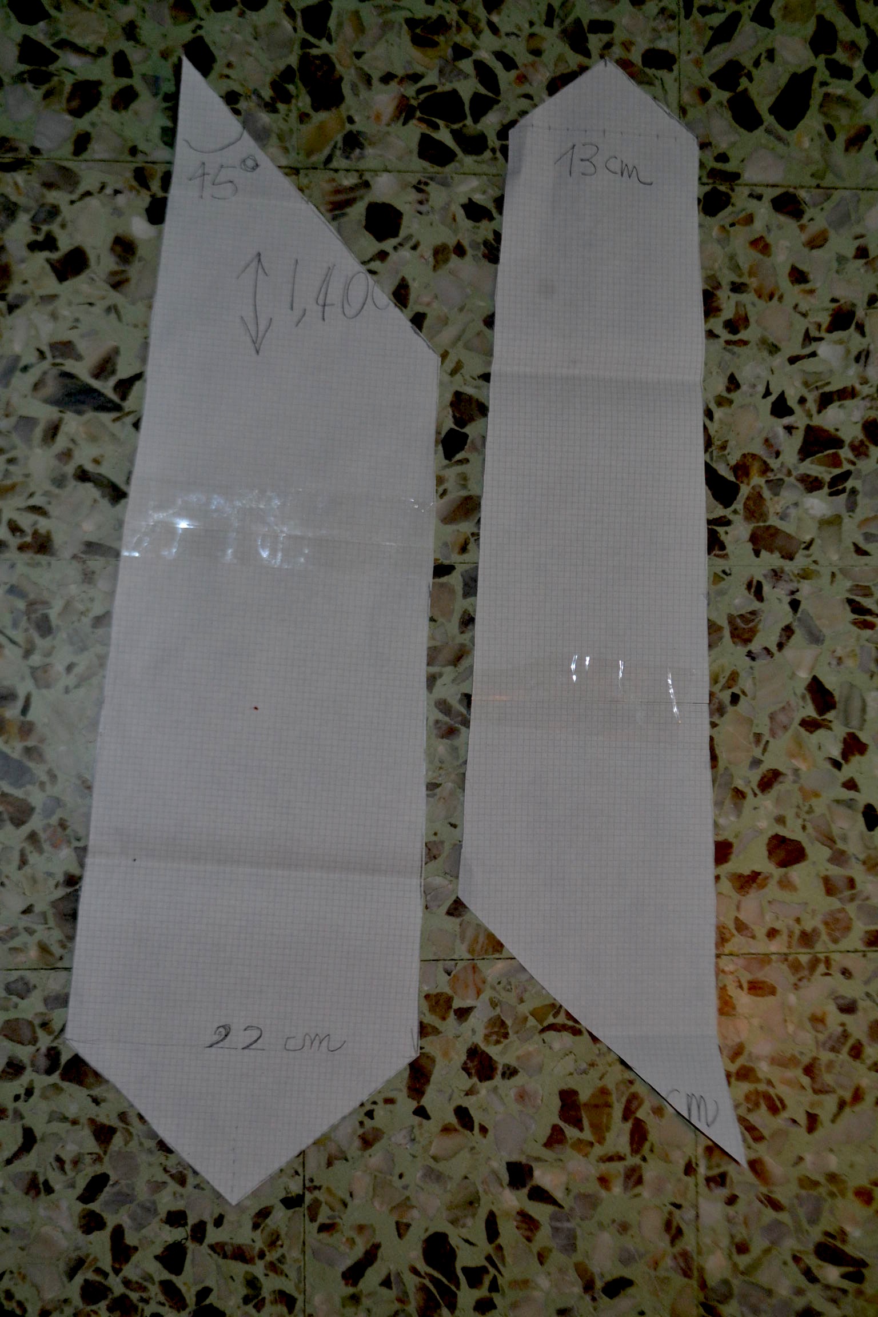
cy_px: 658
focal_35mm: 48
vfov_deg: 41.1
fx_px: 1756
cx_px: 439
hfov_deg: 28.1
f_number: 4.8
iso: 1000
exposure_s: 1/60
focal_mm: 32
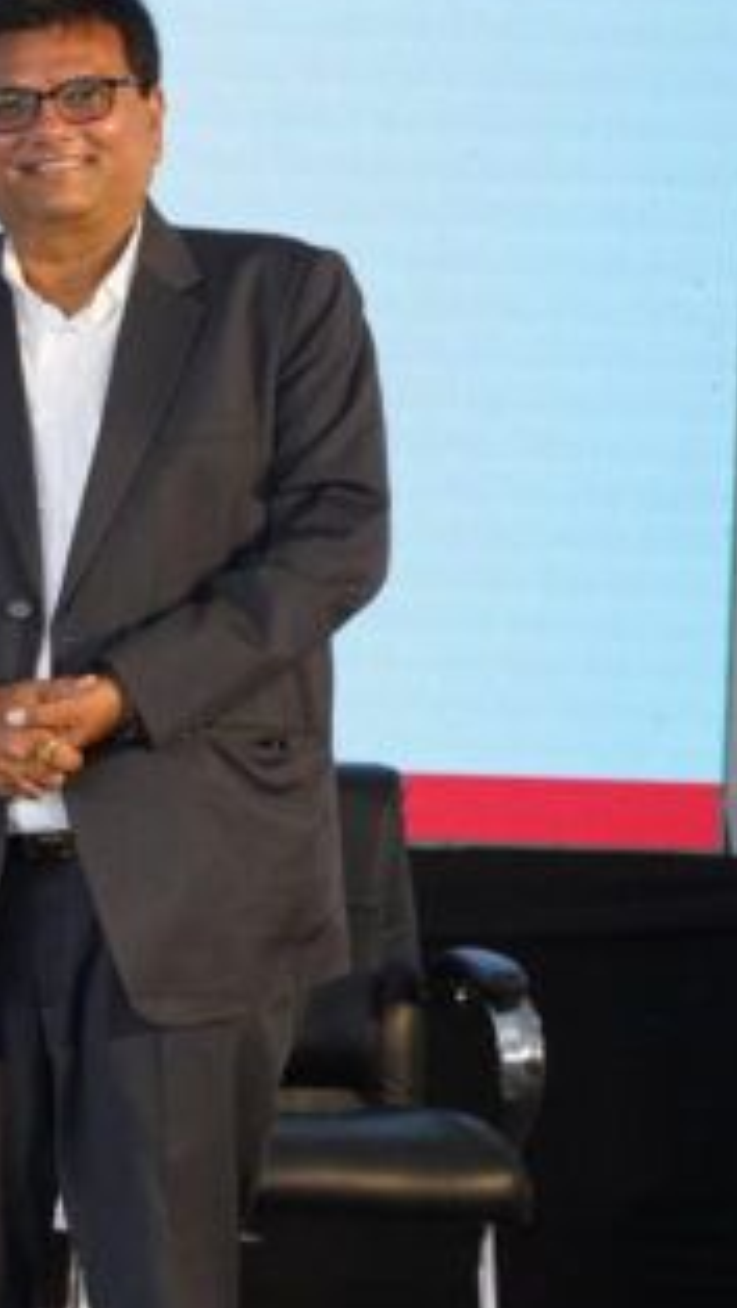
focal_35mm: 145
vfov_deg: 14.8
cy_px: 741
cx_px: -1486
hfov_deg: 7.4
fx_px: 5036
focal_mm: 36.3
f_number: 5
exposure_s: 1/250
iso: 1250
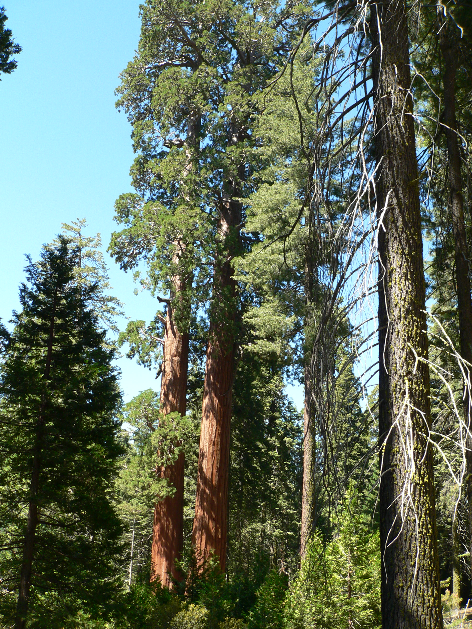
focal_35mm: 36
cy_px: 314
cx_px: 236
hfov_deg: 39.7
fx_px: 654
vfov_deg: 51.4
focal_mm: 6
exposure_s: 1/125
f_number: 4
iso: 80
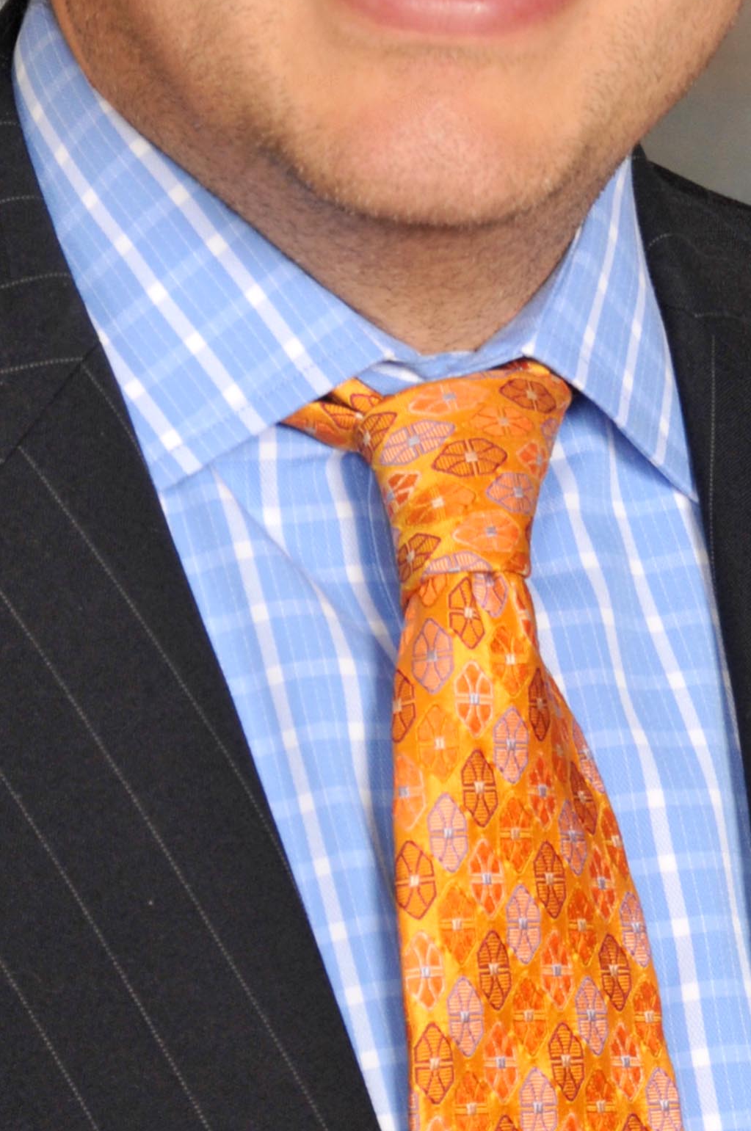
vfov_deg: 6.2
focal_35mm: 334
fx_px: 10481
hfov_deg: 4.1
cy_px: 216
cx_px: 469
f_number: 9
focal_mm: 80
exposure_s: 1/125
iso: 320
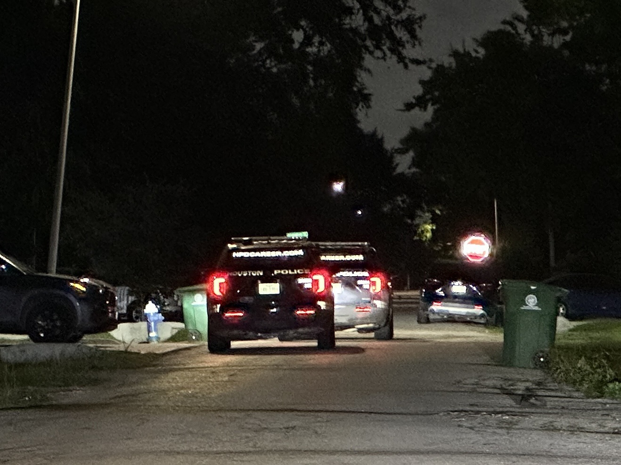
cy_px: 232
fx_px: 1381
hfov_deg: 25.3
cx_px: 310
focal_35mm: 77
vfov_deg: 19.1
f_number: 2.8
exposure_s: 1/24
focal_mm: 9
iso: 1600
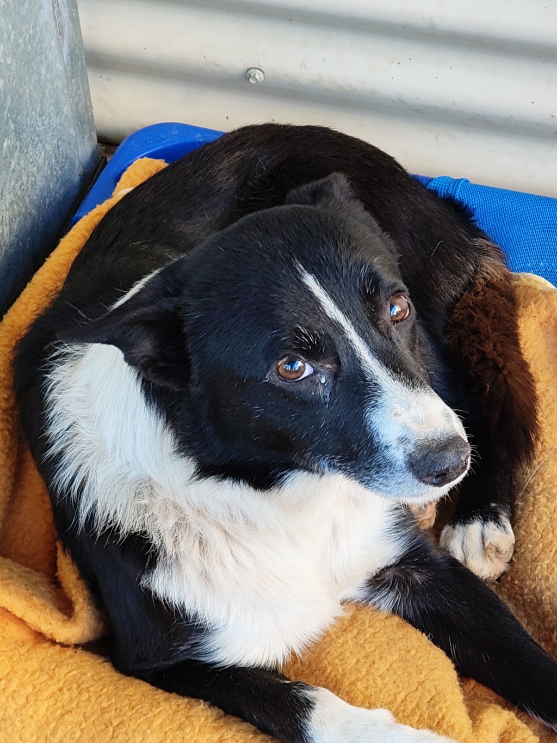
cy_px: 372
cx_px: 278
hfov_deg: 13.8
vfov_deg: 18.4
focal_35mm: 107
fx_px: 2295
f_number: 2
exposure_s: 1/100
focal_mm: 7.1
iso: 241
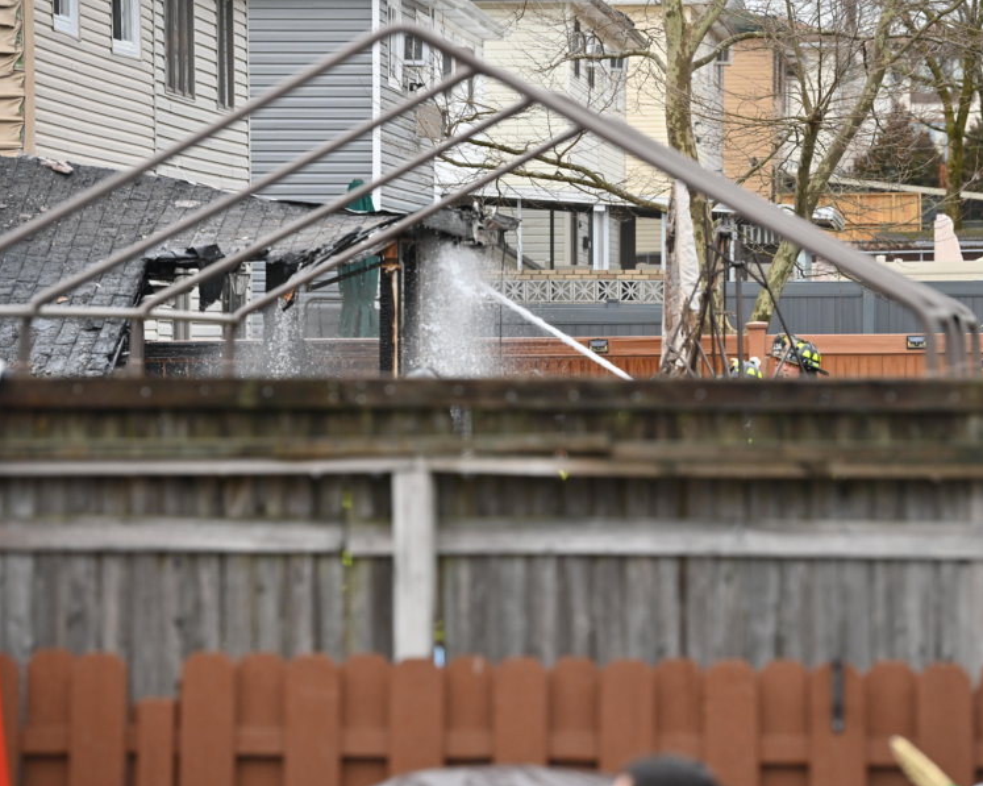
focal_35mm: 181
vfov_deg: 8.5
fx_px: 5264
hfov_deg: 10.7
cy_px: 394
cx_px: 526
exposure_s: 1/1250
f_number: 4
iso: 1100
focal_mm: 160
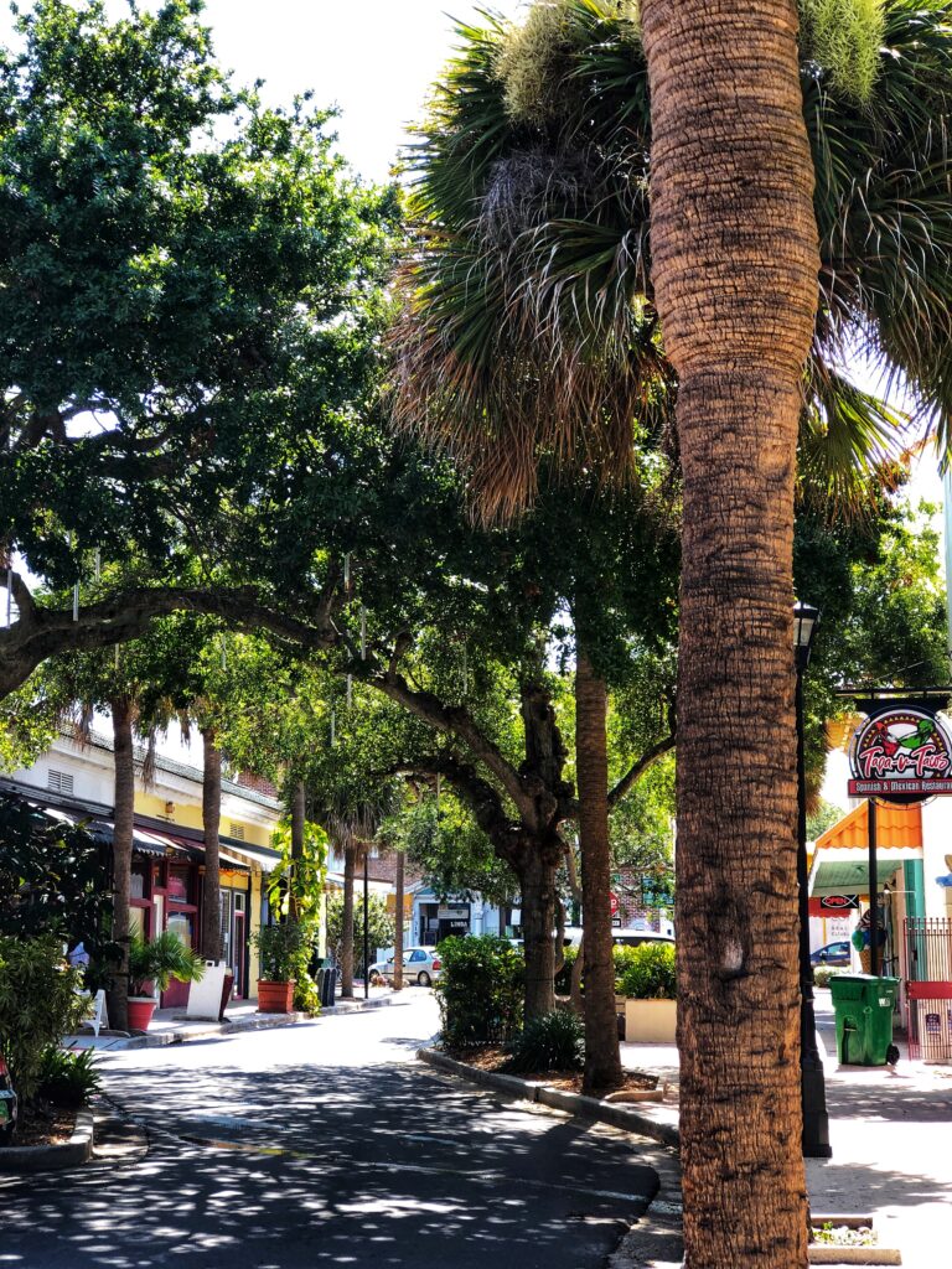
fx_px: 2090
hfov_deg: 25.7
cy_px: 634
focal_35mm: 57
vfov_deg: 33.8
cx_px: 476
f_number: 2.8
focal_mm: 6.6
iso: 32
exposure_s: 1/120
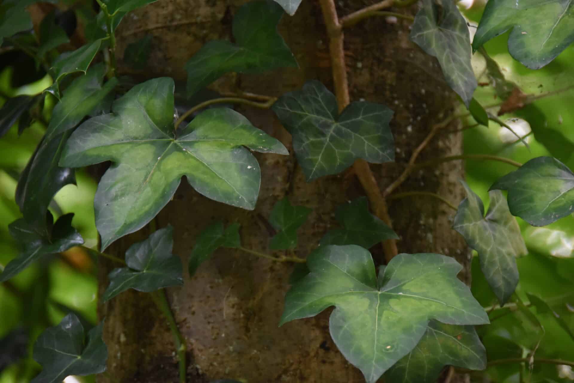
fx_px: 3587
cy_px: 192
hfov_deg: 9.1
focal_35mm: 225
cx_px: 287
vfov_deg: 6.1
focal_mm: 150
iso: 1000
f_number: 5.6
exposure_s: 1/100
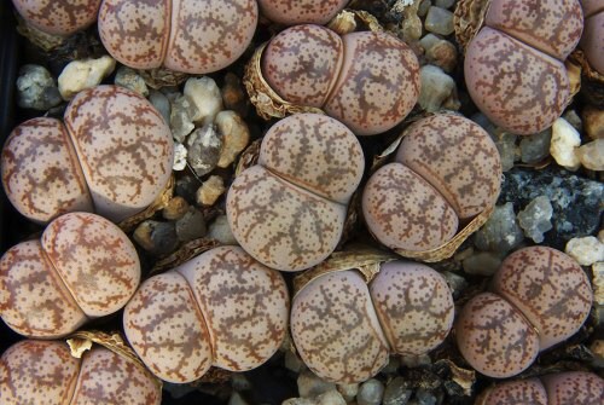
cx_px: 302
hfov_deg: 19.4
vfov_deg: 13.1
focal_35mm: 105
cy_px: 202
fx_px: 1764
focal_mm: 70
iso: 100
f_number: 38
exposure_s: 1.5
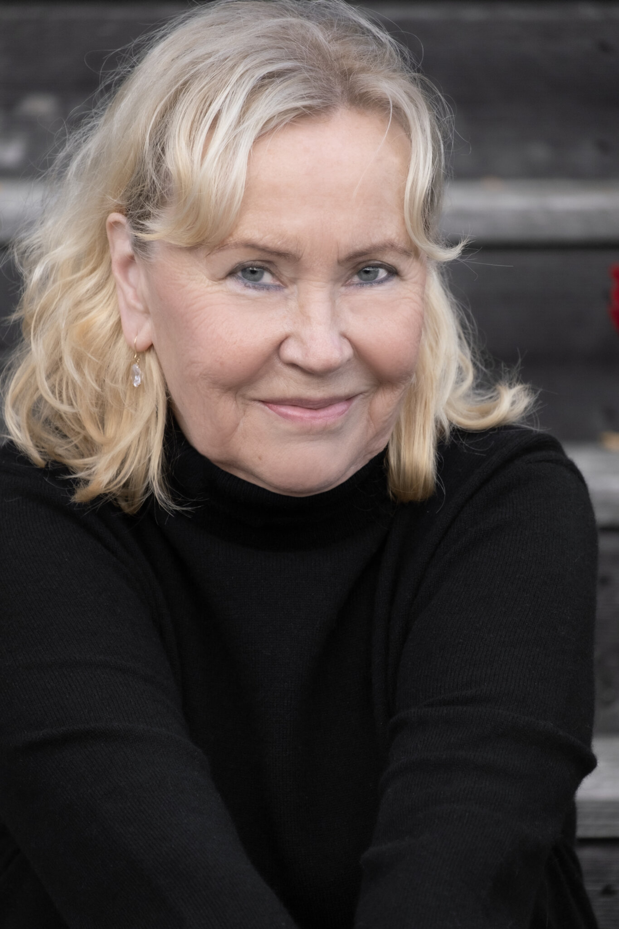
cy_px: 464
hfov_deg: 4.6
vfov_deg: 6.9
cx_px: 310
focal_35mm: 300
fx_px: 7738
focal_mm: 200
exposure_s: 1/300
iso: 800
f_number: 4.8
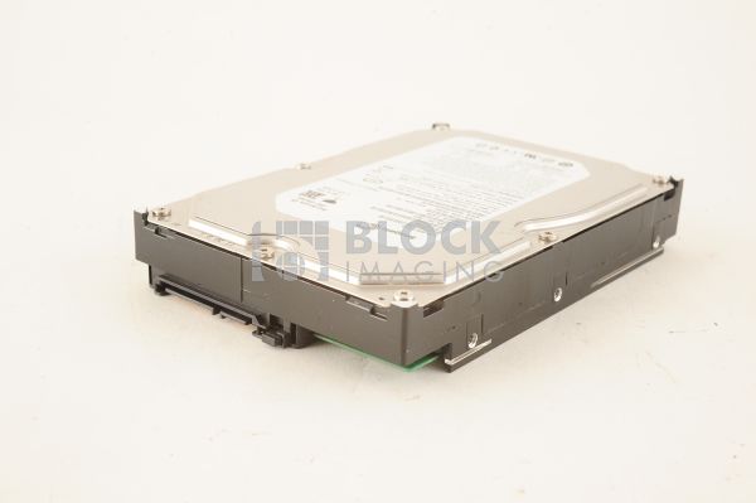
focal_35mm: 50
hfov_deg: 39.6
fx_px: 1049
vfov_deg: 26.9
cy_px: 252
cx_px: 378
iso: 1600
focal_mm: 50
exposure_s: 1/125
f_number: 14
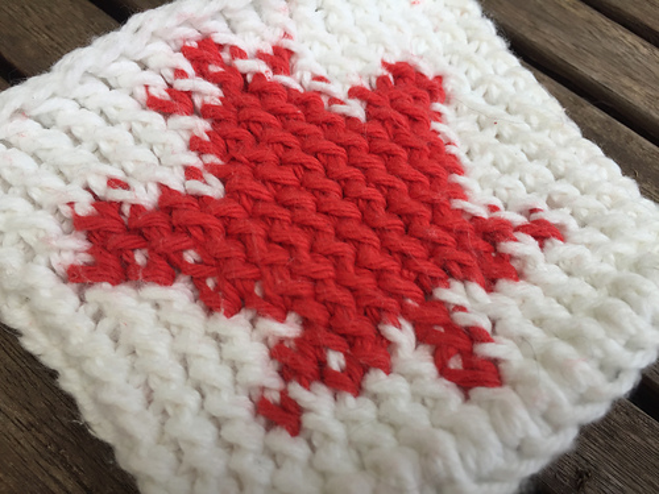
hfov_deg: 61.7
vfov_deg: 48.2
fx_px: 552
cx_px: 330
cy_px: 247
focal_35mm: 29
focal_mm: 4.15
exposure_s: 1/408
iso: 32
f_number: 2.2
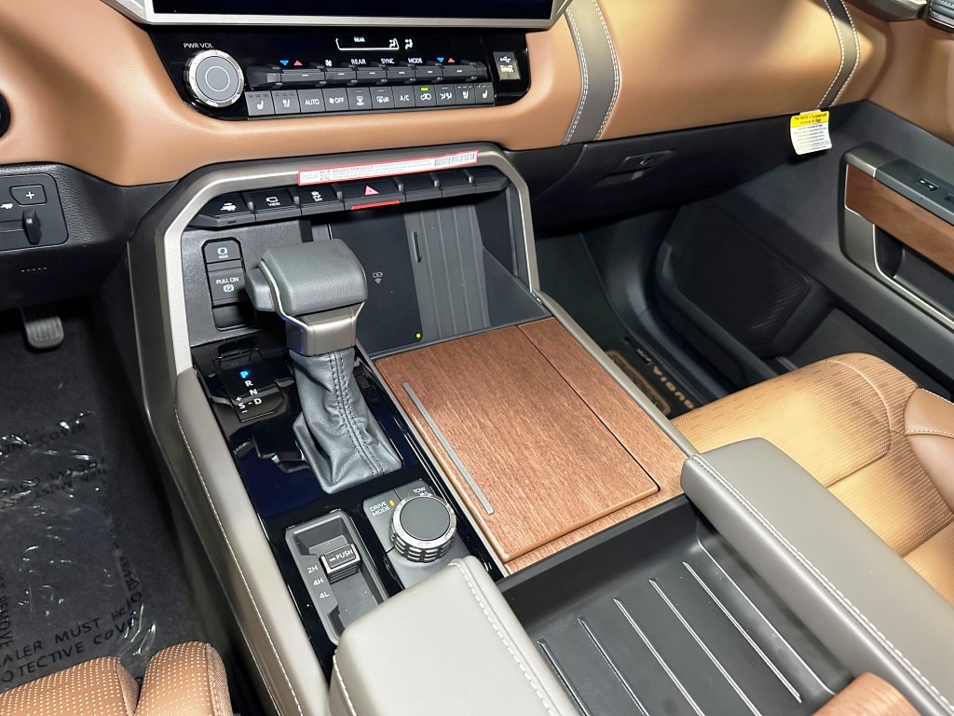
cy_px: 358
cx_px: 477
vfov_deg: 56.8
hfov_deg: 71.6
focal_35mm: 24
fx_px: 661
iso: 1000
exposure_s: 1/40
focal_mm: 6.86
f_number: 1.78
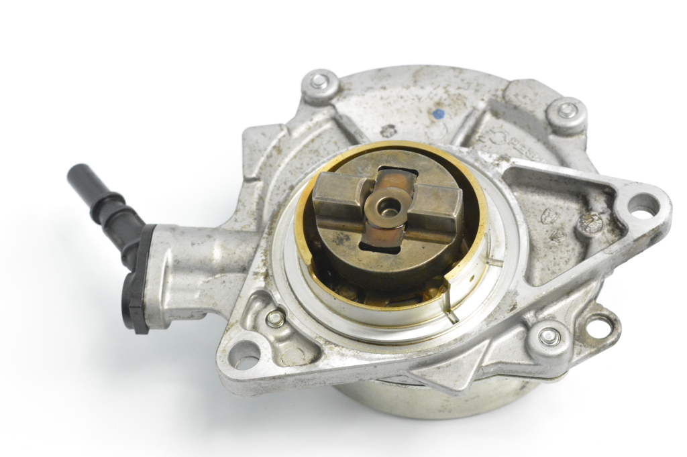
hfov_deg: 26.0
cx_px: 344
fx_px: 1488
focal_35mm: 78
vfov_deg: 17.5
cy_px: 228
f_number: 11
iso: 6400
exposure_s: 1/320
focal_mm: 52
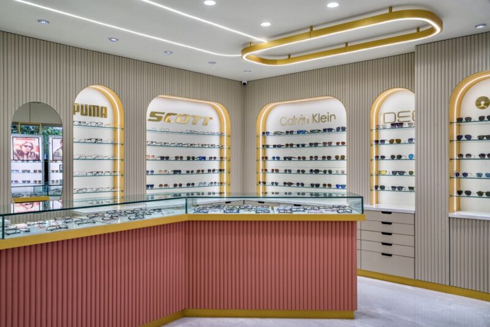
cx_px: 245
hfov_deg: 61.9
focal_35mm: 30
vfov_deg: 43.6
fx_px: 408
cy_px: 164
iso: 100
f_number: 9
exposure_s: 1/20
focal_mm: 30
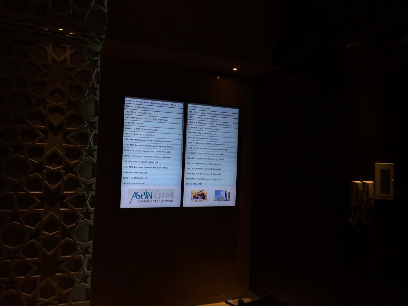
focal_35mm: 30
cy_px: 153
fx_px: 354
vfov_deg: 46.8
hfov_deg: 60.0
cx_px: 204
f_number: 2.2
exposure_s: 1/60
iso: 40
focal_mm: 4.12
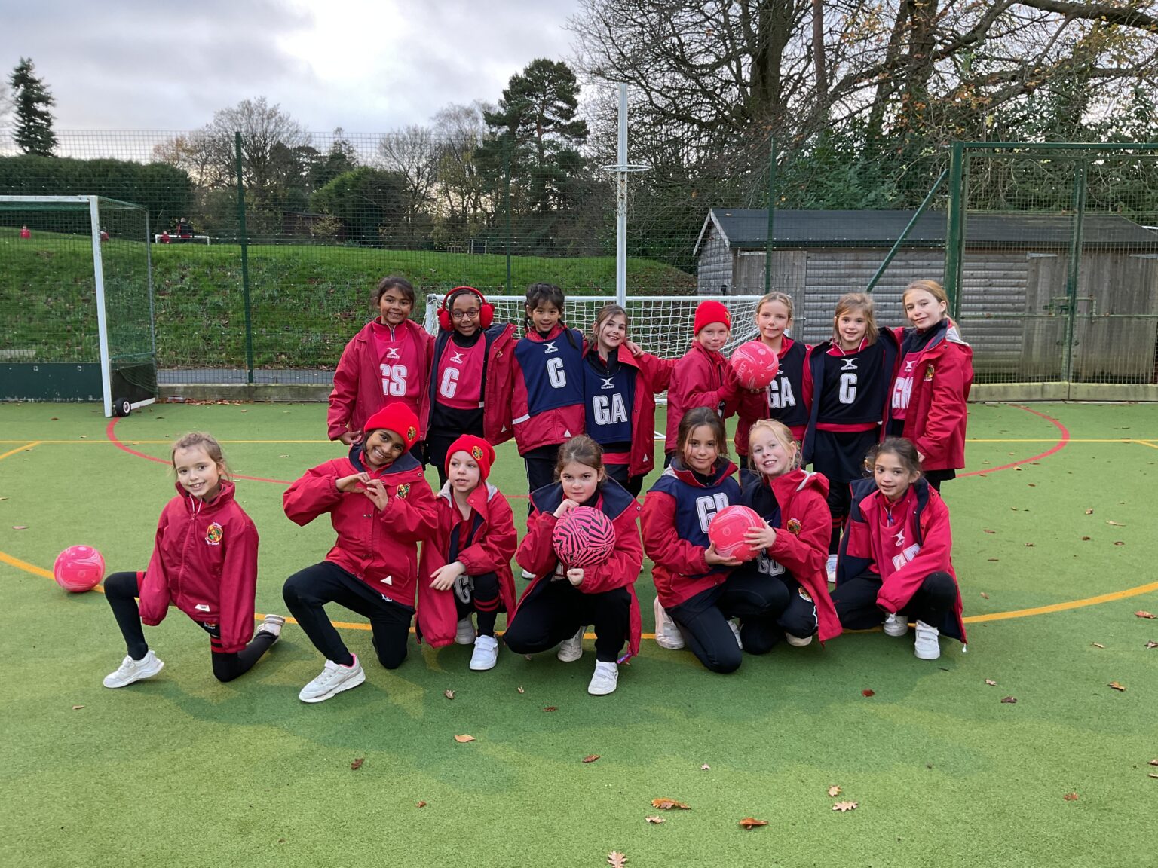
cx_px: 579
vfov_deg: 48.2
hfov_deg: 61.7
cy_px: 434
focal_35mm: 29
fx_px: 970
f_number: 1.8
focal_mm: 3
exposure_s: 1/60
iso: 40
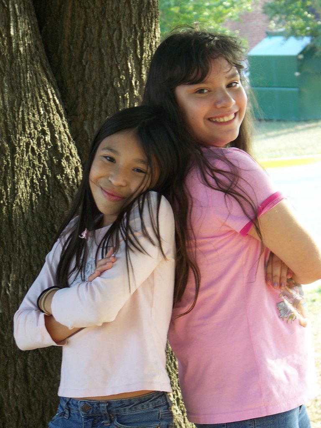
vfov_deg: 13.3
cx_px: 160
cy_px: 214
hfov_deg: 10.0
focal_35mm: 148
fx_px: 1830
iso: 64
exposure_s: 1/40
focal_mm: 24
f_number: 3.2
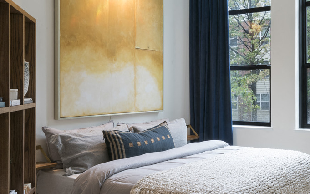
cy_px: 85
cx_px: 227
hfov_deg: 42.3
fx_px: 389
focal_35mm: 46
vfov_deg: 28.0
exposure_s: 1/1.25
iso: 200
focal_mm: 15
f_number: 13
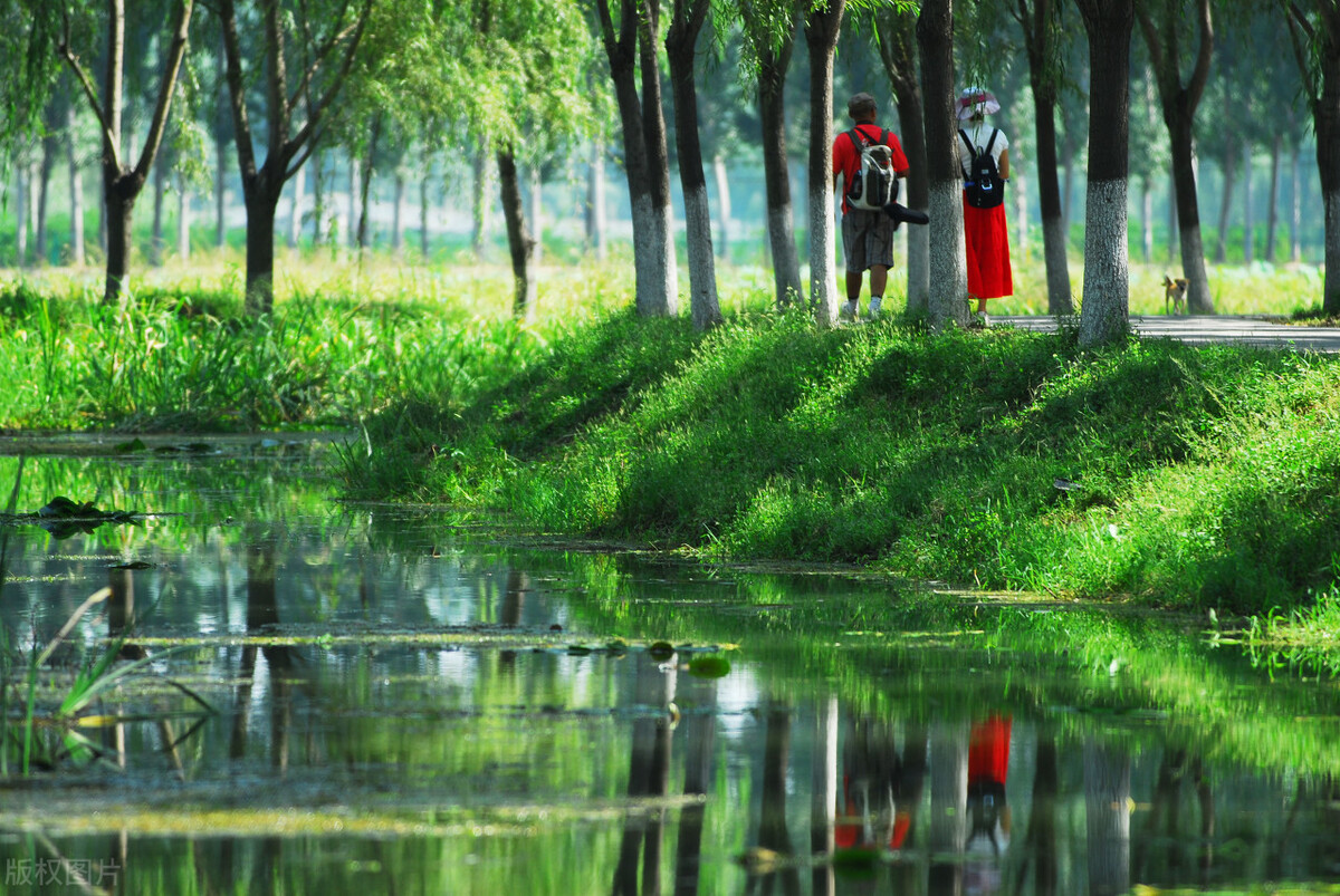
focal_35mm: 300
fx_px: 11179
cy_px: 448
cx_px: 670
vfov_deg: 4.6
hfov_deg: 6.9
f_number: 3.2
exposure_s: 1/400
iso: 100
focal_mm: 200
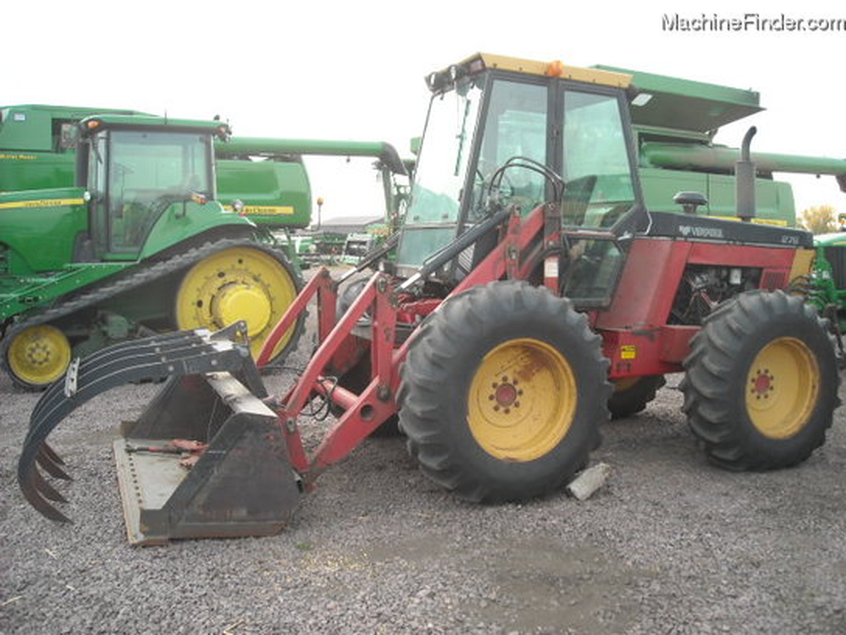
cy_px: 318
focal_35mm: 35
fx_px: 855
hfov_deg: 52.6
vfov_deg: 40.7
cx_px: 423
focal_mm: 5.7
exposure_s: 1/96
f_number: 2.8
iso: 64
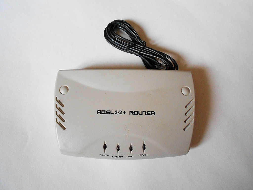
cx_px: 126
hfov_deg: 61.7
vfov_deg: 48.2
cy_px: 95
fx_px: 212
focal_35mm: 29
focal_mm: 5.1
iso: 320
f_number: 3.4
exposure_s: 1/30
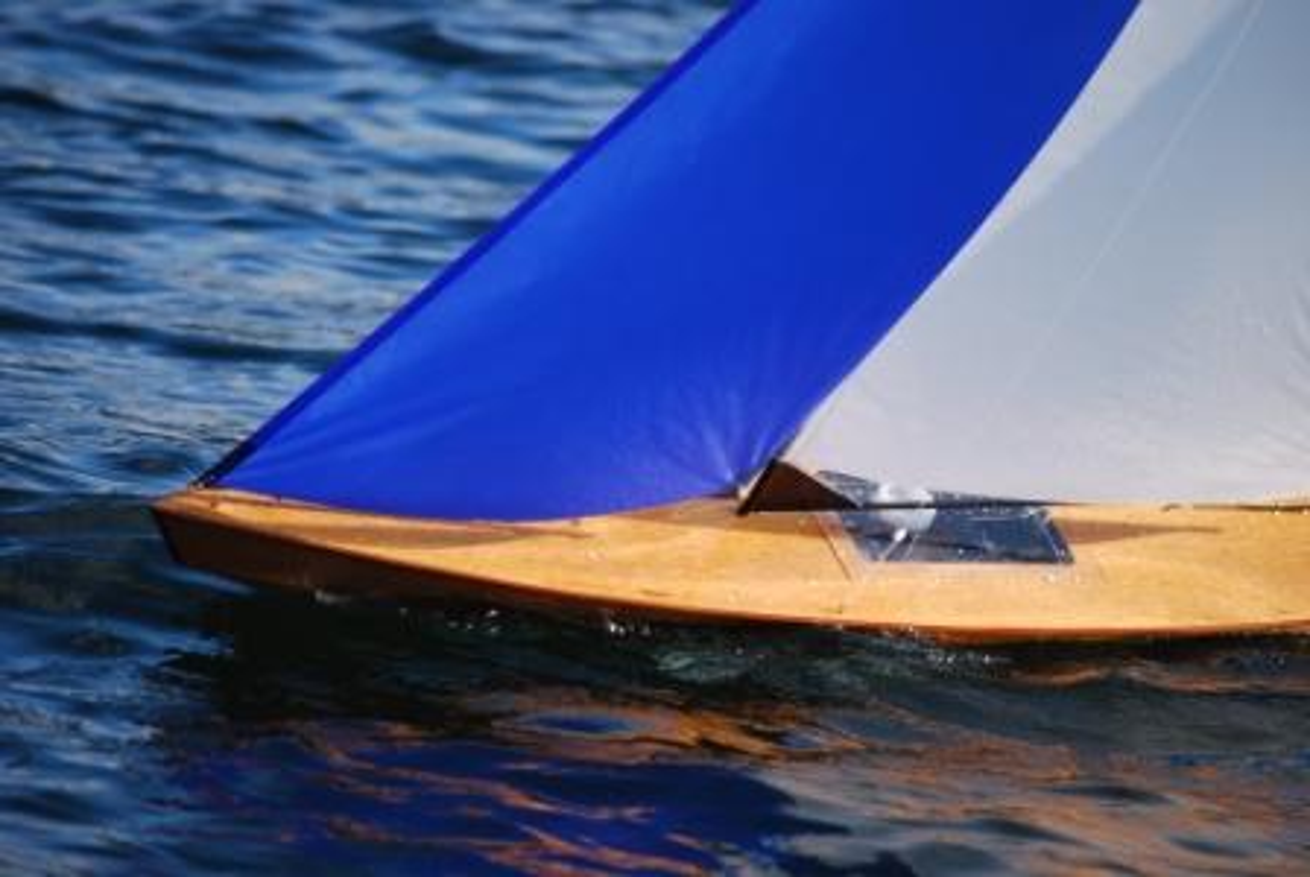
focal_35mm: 225
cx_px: 655
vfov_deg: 6.1
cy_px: 438
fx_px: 8198
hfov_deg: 9.1
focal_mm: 150
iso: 220
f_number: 5.3
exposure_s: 1/500
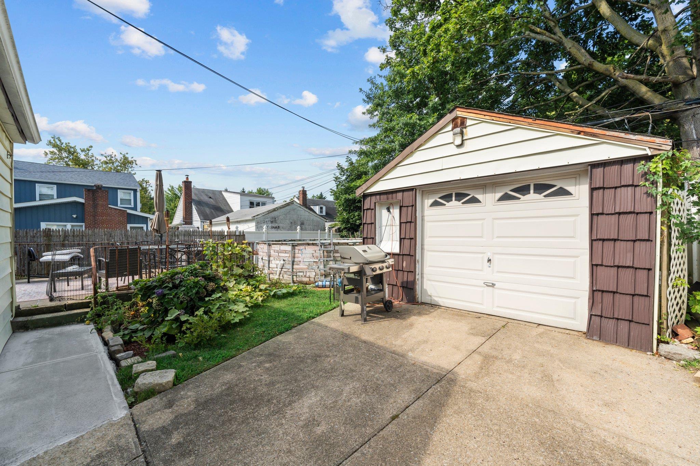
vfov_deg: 81.2
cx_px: 350
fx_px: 272
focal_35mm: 14
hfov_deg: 104.3
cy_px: 233
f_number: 10
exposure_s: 1/400
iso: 320
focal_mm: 14
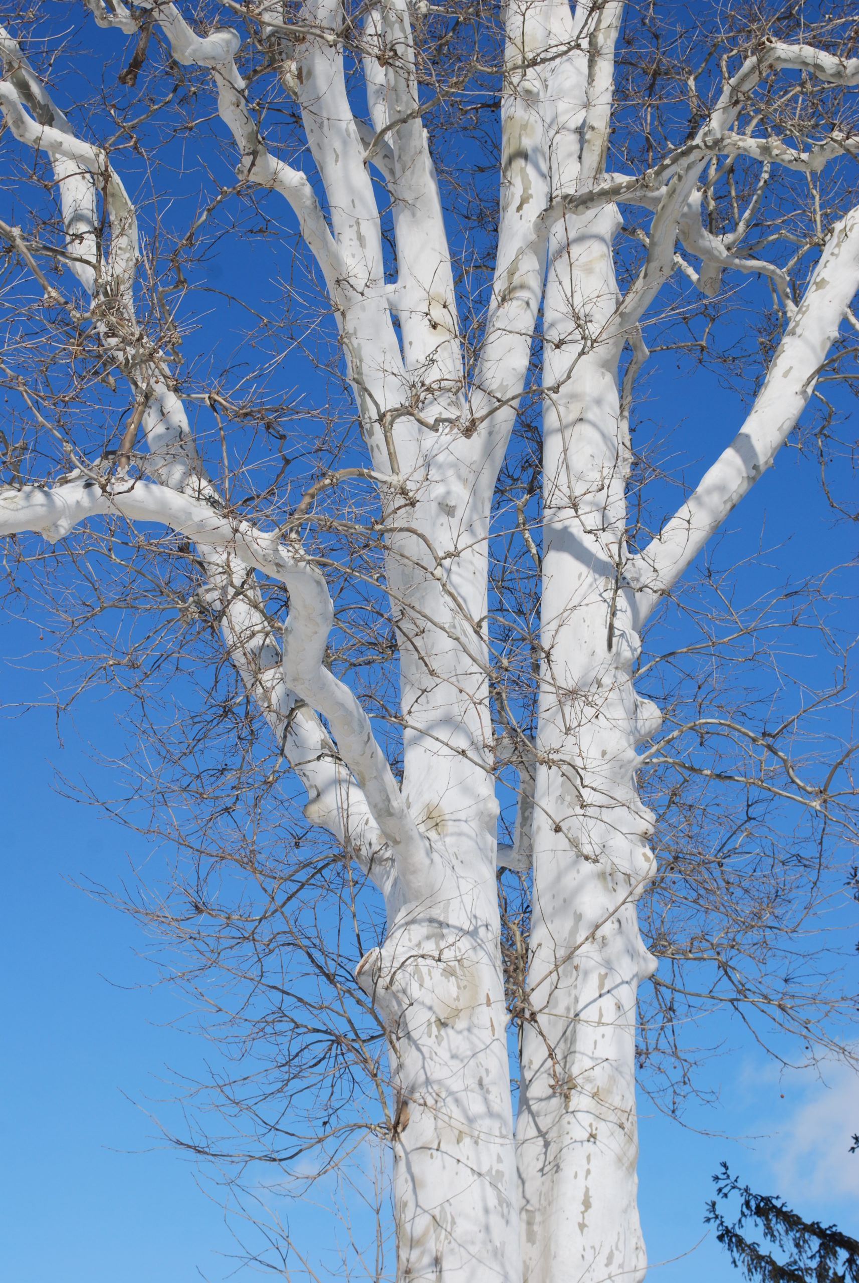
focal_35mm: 63
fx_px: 2248
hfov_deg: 21.6
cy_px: 642
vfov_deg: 31.9
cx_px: 430
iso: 100
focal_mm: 42
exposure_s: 1/320
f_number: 9
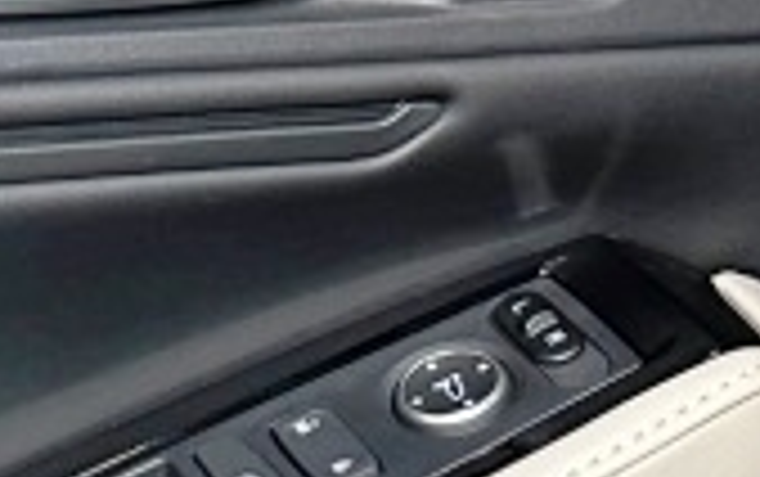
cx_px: -585
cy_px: 675
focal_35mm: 154
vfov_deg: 8.4
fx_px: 3193
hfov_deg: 12.5
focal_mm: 6.86
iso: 320
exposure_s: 1/60
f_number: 1.78
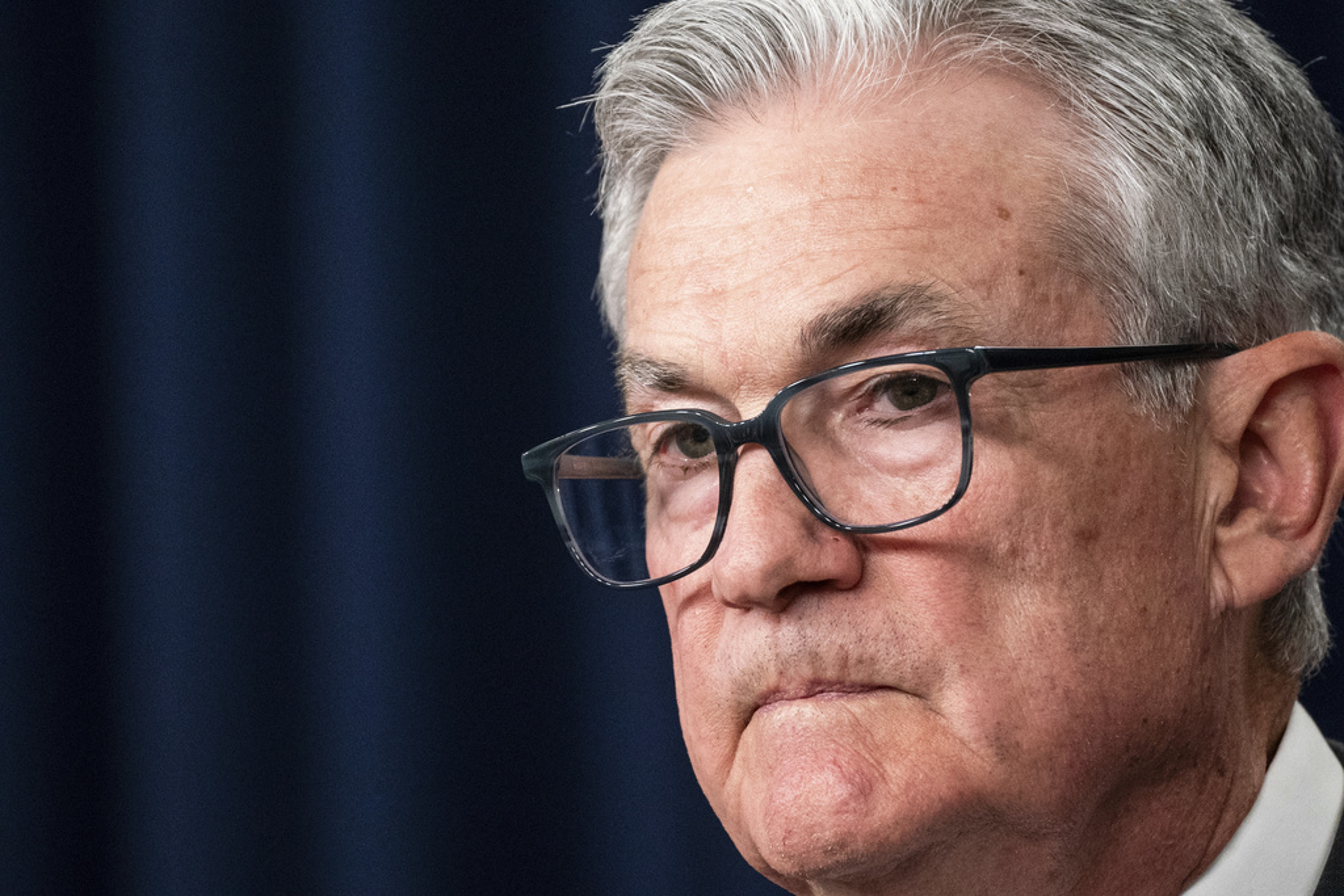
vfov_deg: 2.3
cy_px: 448
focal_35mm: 600
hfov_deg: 3.4
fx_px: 22402
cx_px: 672
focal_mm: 400
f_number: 5.6
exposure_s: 1/400
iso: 3200
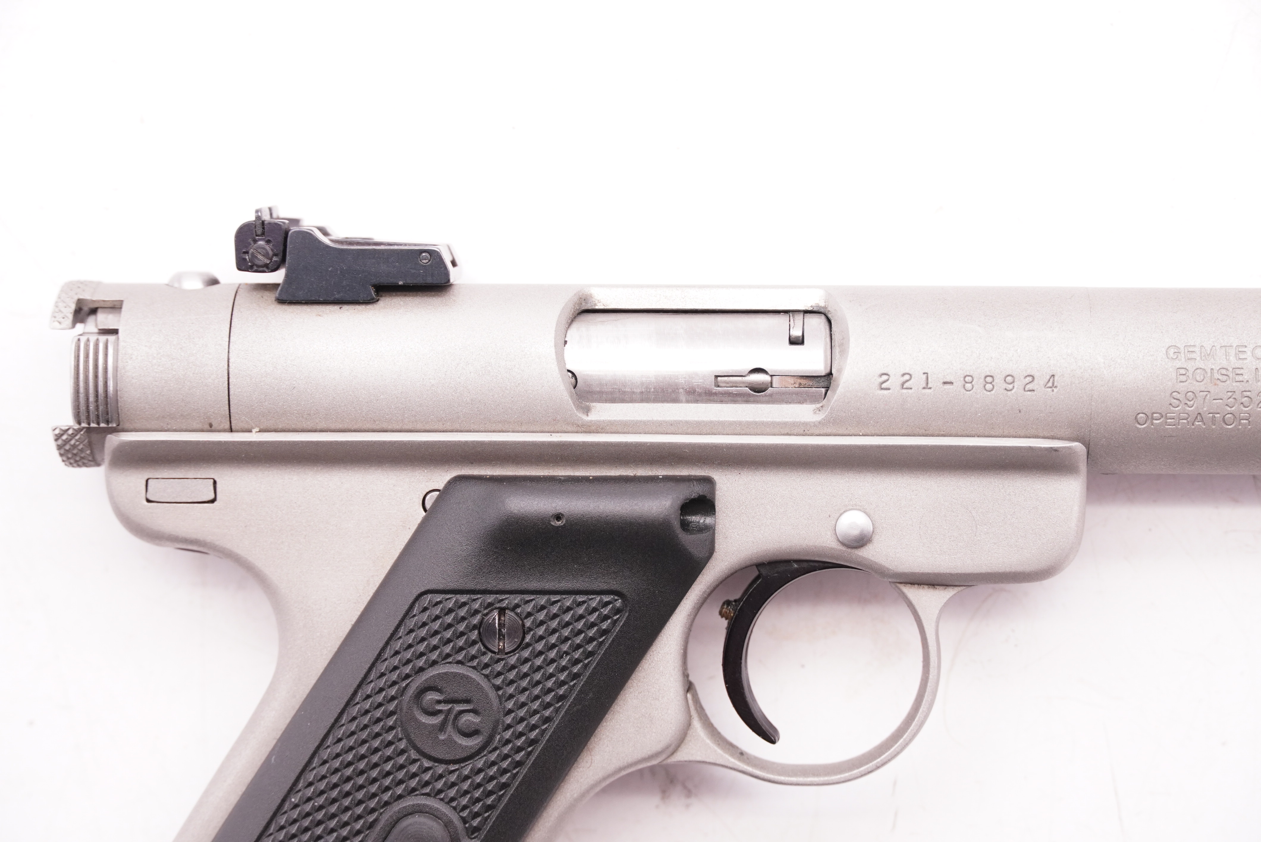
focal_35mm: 99
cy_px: 421
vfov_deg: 13.8
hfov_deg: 20.6
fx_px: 3469
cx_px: 630
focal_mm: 66
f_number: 5.6
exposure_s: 1/125
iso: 1000
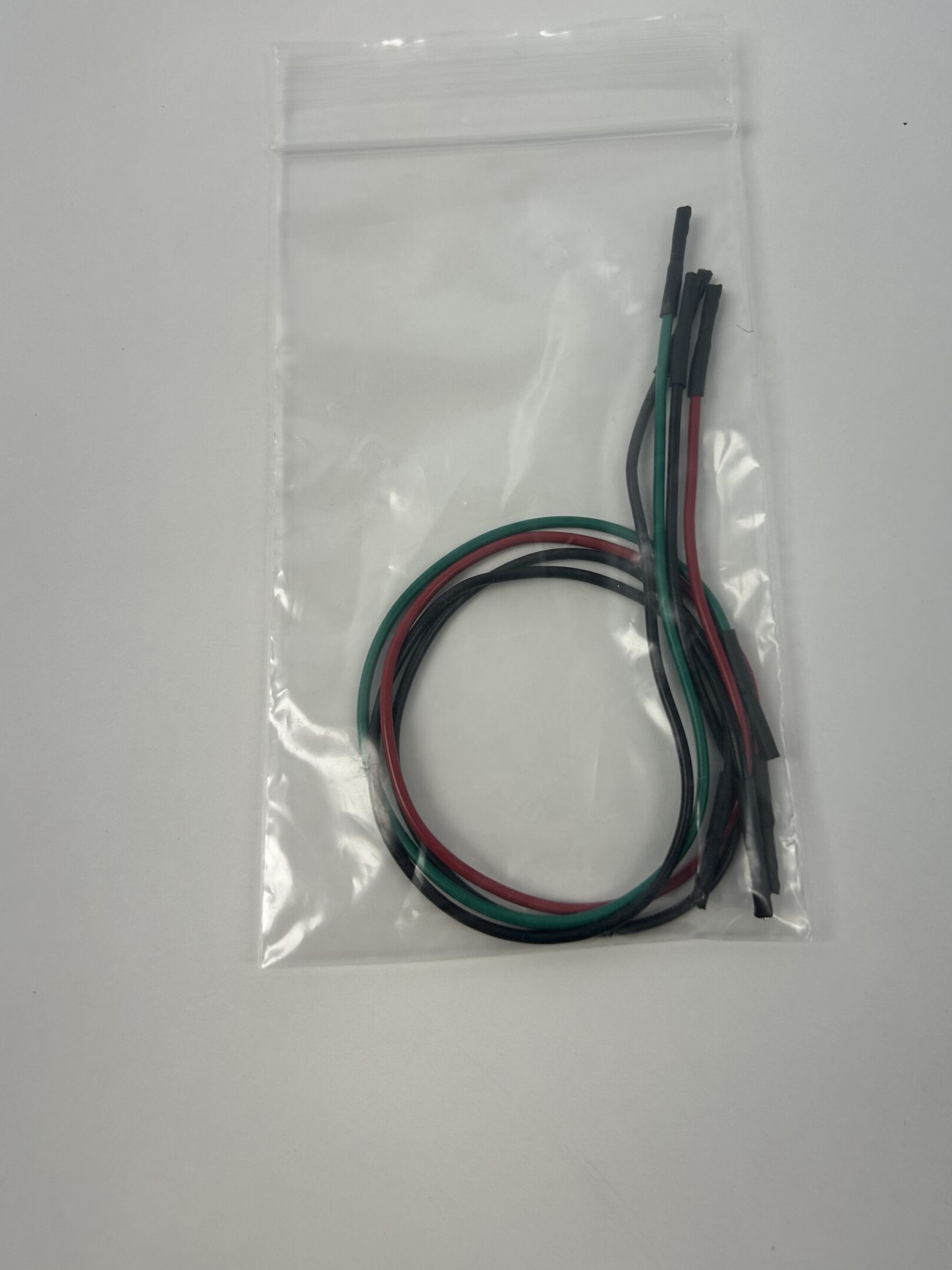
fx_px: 1137
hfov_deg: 45.3
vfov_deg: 58.1
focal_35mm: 31
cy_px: 536
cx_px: 543
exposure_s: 1/248
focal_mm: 5.7
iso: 40
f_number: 1.5
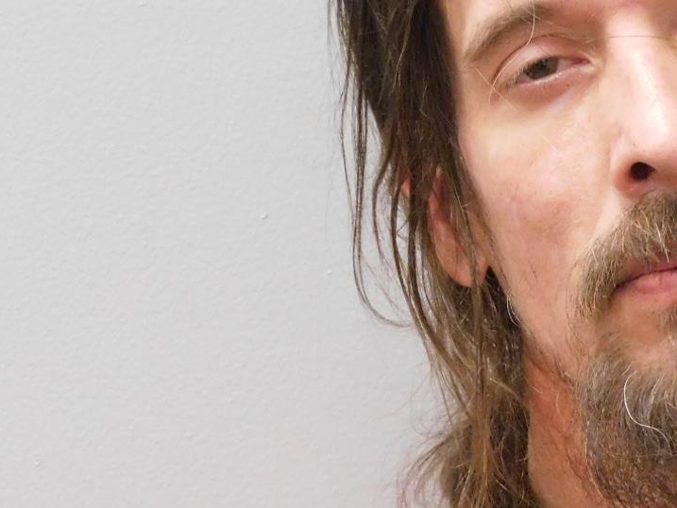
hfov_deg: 4.0
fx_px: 9604
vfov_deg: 3.0
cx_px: 603
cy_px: 144
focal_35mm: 491
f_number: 5.3
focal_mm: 39.4
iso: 800
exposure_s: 1/13
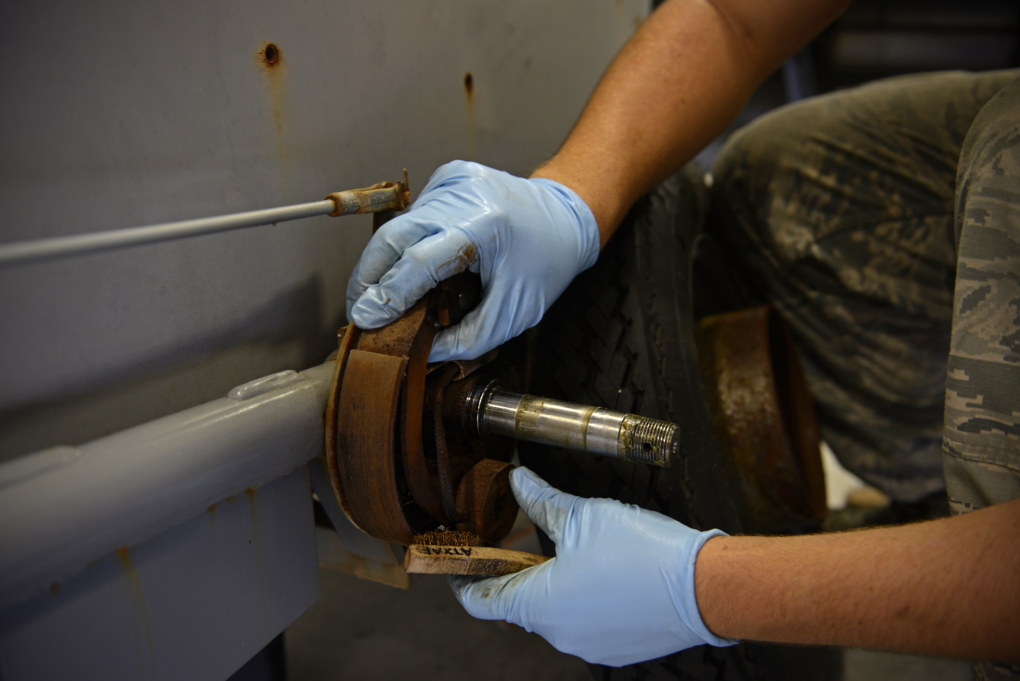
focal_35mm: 36
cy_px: 340
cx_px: 510
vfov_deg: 36.9
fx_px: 1020
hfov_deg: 53.1
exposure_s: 1/100
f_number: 3.5
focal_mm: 36
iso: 400
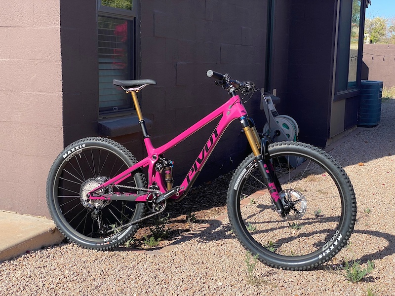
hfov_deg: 36.8
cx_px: 198
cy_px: 148
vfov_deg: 28.0
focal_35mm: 52
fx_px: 593
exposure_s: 1/1199
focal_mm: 6
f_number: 2
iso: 20
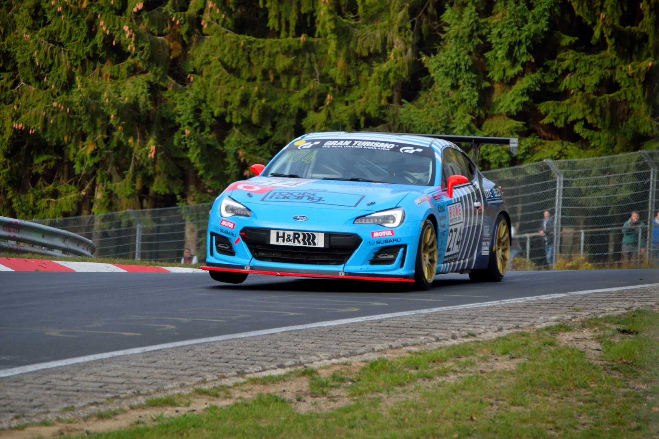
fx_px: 5491
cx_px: 330
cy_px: 220
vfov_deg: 4.6
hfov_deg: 6.9
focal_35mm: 300
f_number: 6.3
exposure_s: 1/1000
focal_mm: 200
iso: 720
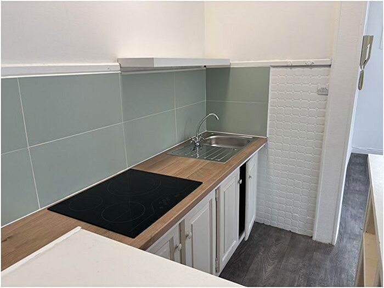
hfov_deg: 67.3
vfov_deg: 53.1
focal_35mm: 26
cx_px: 192
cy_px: 144
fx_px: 288
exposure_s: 1/100
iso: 125
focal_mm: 5.96
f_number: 1.6
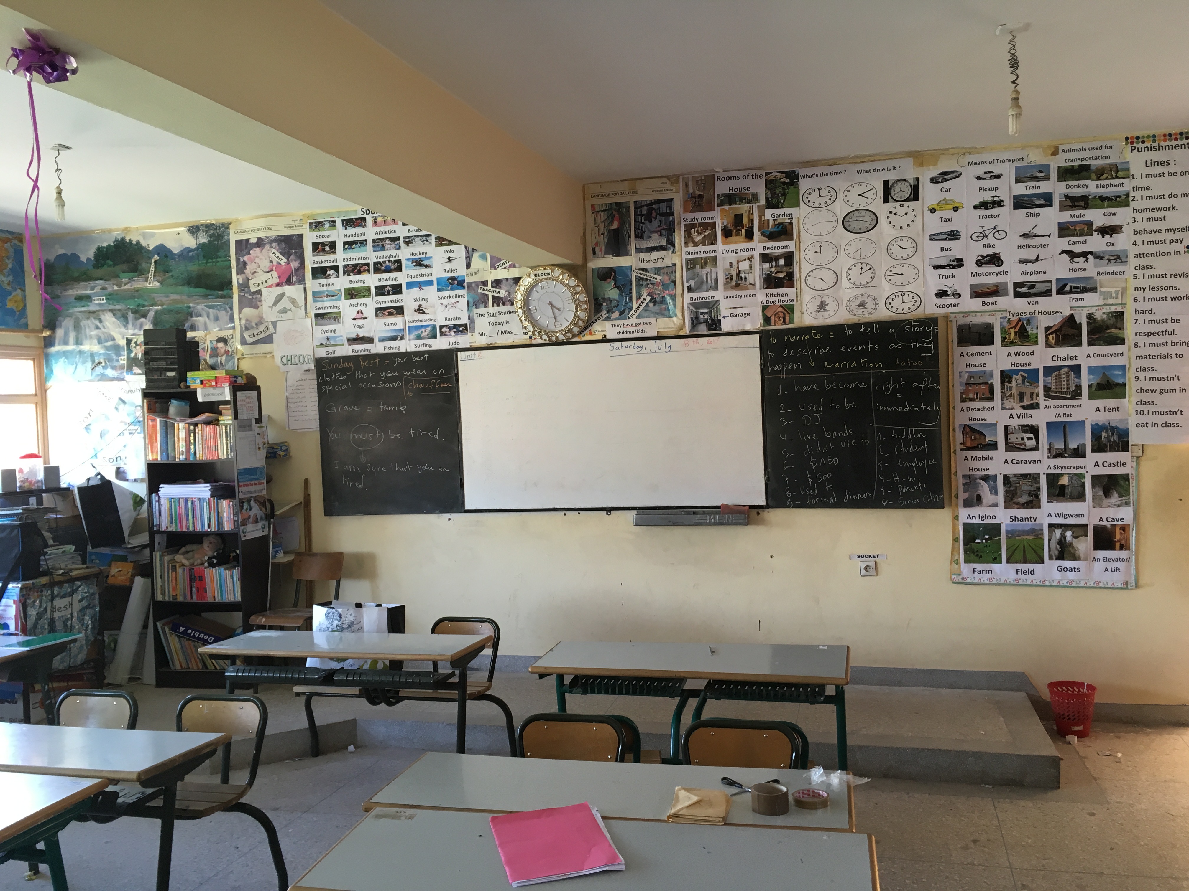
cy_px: 446
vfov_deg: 48.2
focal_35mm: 29
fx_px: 996
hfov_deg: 61.7
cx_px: 594
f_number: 2.2
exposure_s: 1/33
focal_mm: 4.15
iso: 64
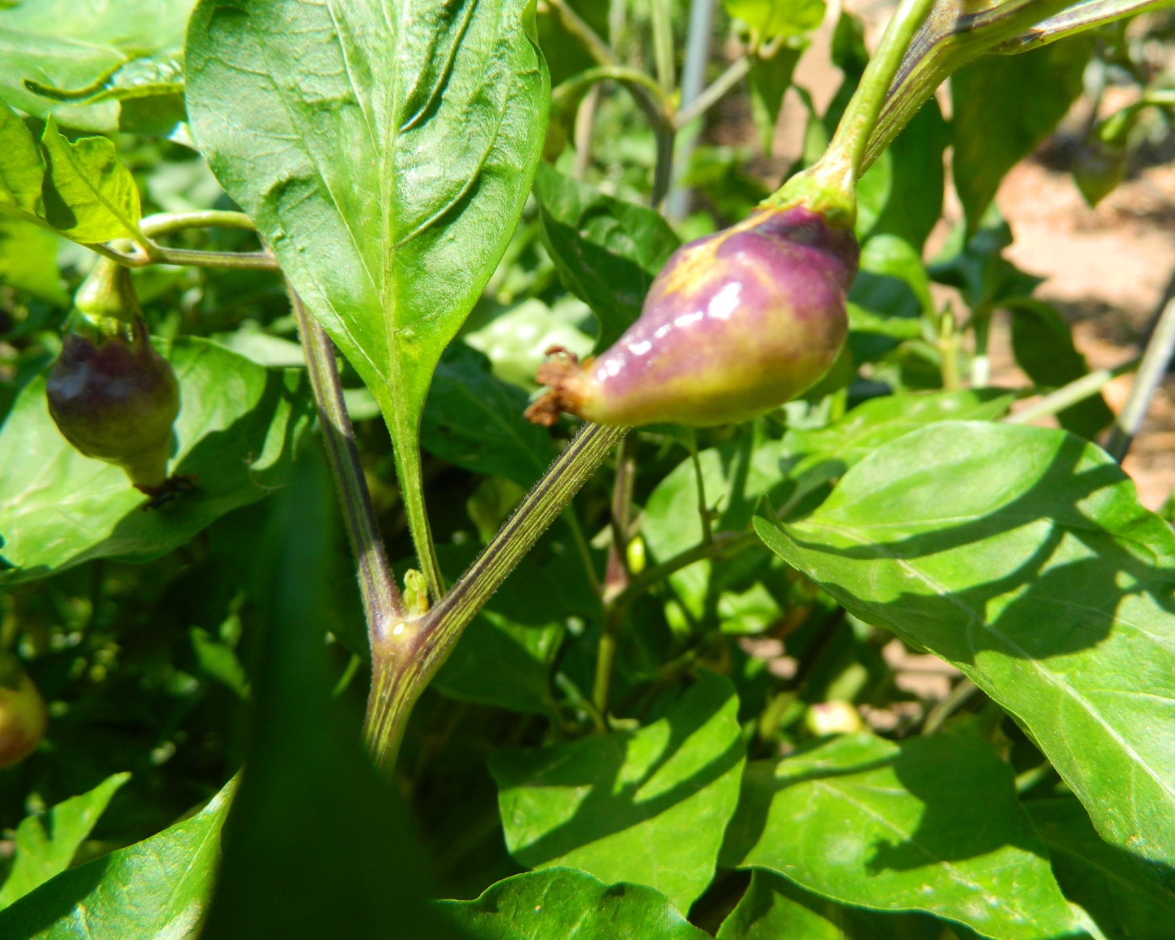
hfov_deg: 64.0
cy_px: 473
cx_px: 629
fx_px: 939
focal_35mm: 27
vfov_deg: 53.2
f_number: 3.1
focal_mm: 4.5
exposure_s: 1/320
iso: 80
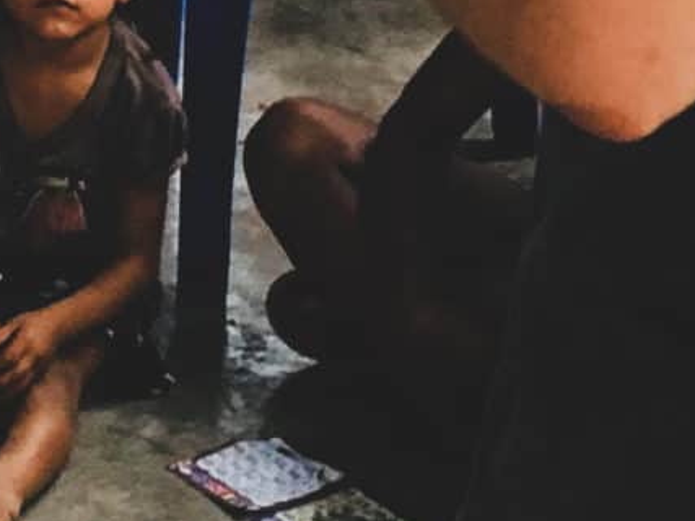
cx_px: -339
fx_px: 3492
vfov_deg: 8.0
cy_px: -656
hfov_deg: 10.9
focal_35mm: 174
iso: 80
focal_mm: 4.15
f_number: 2.2
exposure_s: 1/30
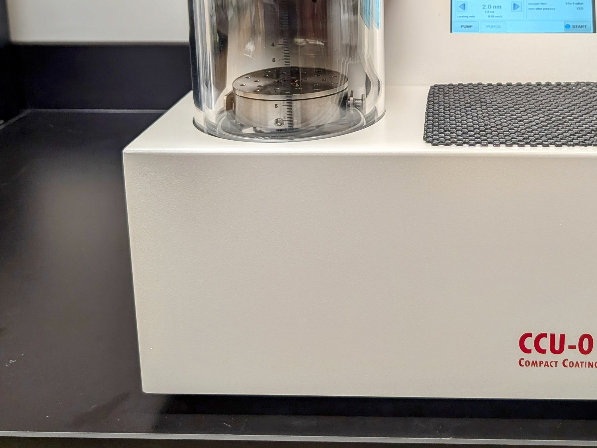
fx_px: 604
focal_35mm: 35
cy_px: 128
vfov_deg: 39.9
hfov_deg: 51.2
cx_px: 420
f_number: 1.68
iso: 66
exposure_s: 1/100
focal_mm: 6.9
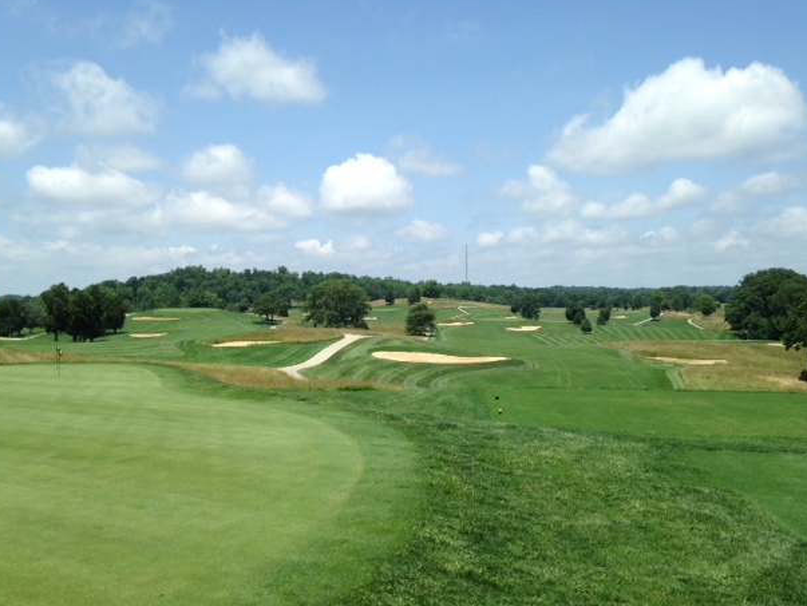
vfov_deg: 40.7
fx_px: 816
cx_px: 393
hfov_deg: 52.6
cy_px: 306
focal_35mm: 35
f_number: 2.4
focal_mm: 4.12
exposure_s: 1/1642
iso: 50
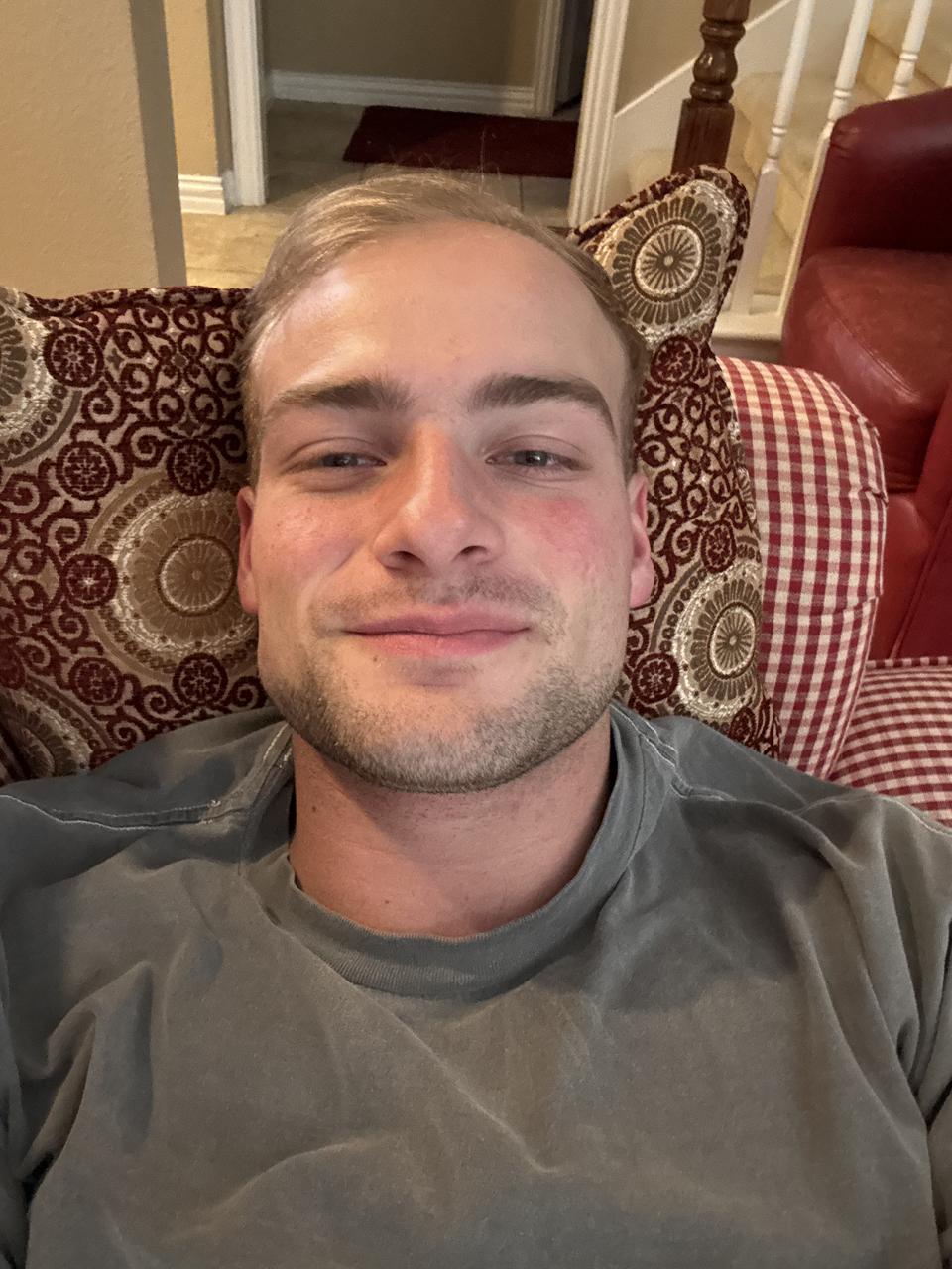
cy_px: 634
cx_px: 476
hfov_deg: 46.8
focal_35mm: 30
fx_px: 1100
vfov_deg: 60.0
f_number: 1.9
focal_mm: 2.69
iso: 500
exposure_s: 1/30
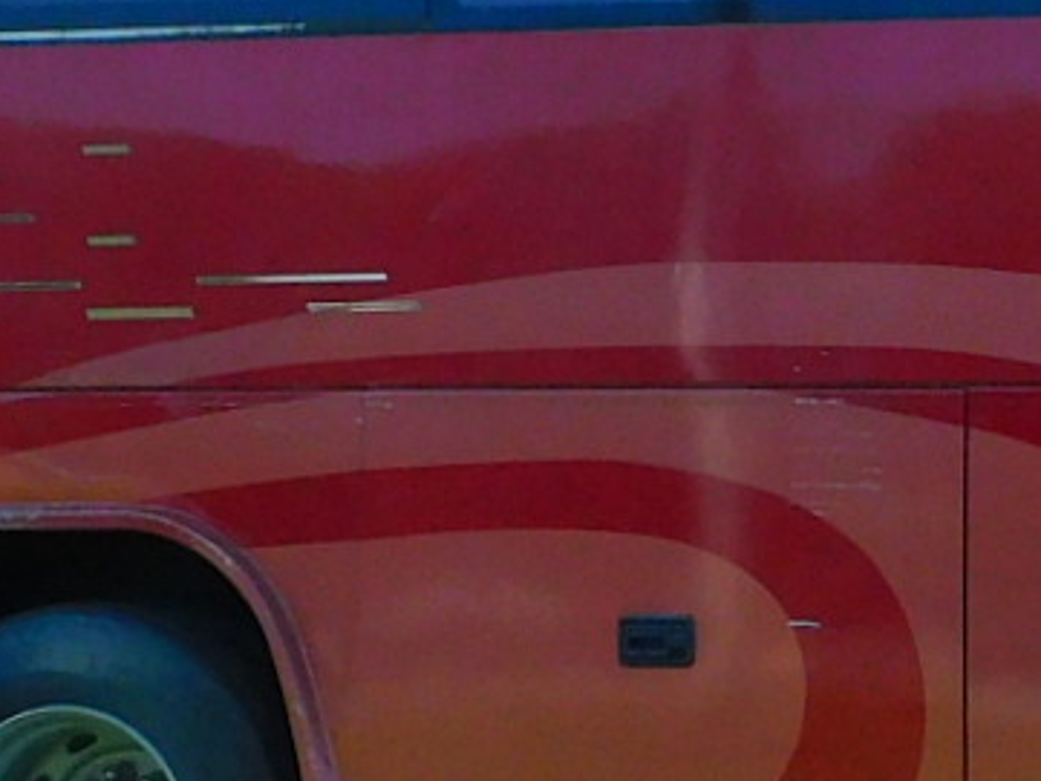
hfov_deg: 12.5
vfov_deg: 9.8
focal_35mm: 151
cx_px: 1459
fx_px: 4543
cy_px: 294
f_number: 3.3
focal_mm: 4.3
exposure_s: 1/1000
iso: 125
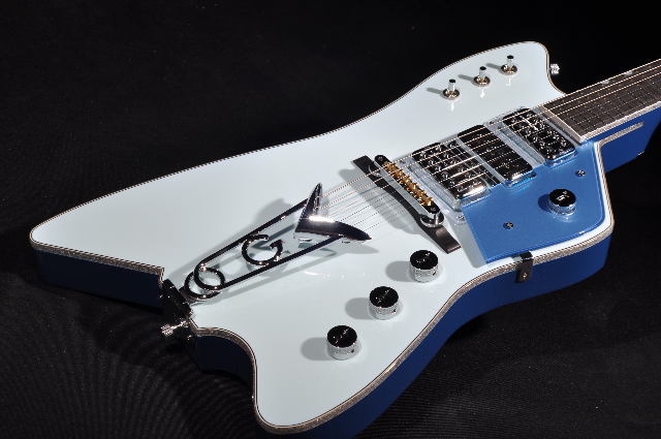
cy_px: 220
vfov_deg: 18.1
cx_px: 330
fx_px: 1375
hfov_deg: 27.0
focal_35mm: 75
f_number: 8
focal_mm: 50
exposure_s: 1/160
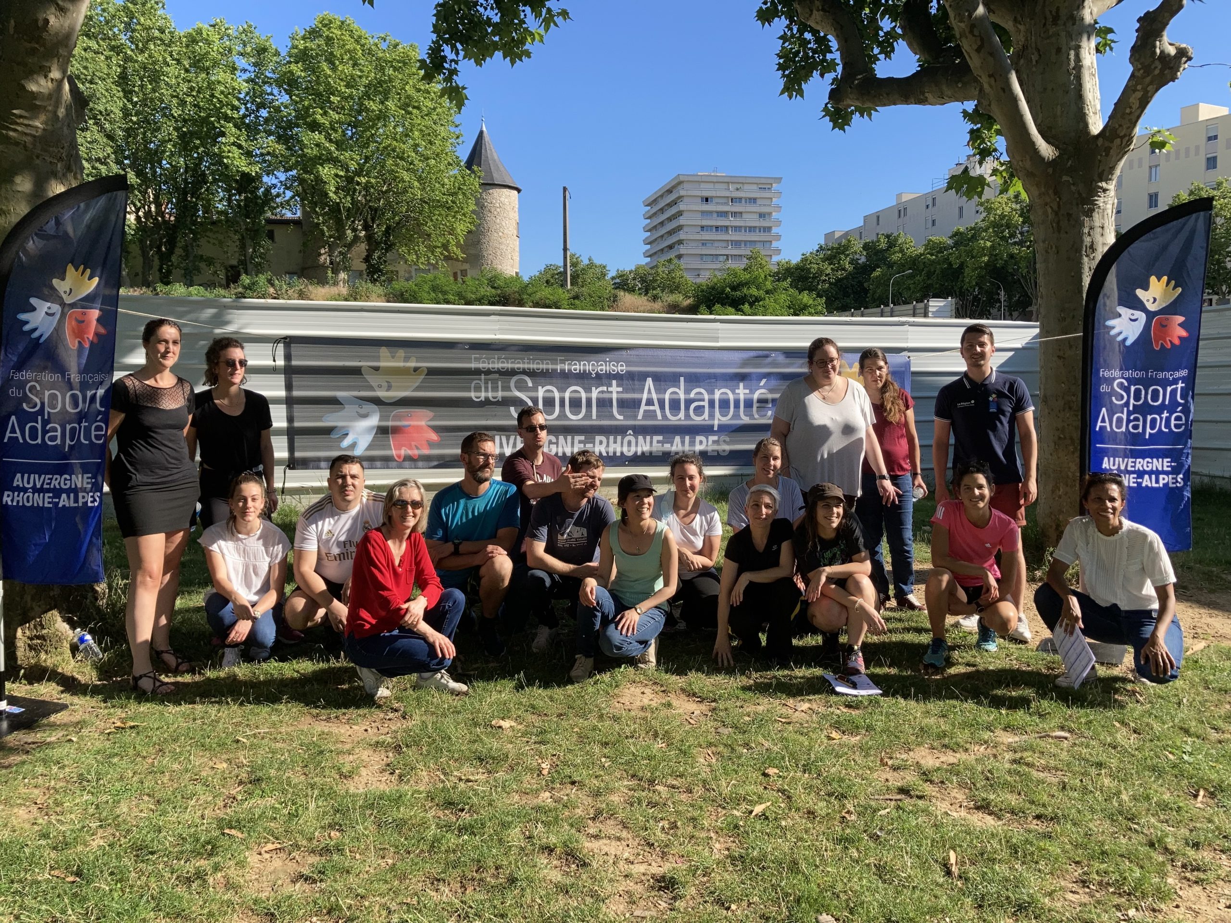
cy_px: 462
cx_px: 616
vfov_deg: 49.7
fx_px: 996
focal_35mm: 28
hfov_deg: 63.4
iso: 20
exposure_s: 1/991
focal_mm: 3.99
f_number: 1.8
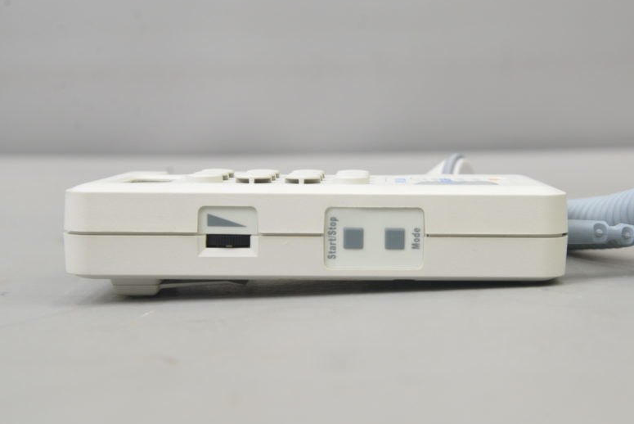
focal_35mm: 74
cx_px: 392
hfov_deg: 27.2
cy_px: 217
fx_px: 1304
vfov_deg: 18.5
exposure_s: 1/80
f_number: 7.1
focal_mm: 56
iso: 1600
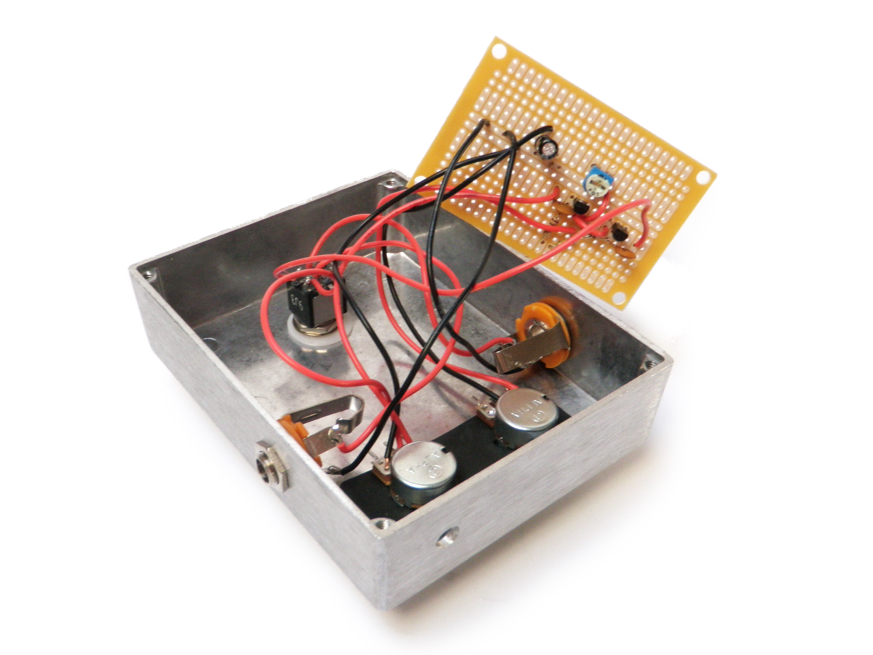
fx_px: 908
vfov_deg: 39.7
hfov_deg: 51.4
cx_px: 436
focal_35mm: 36
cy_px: 328
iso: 160
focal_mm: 6.53
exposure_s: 1/40
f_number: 4.1
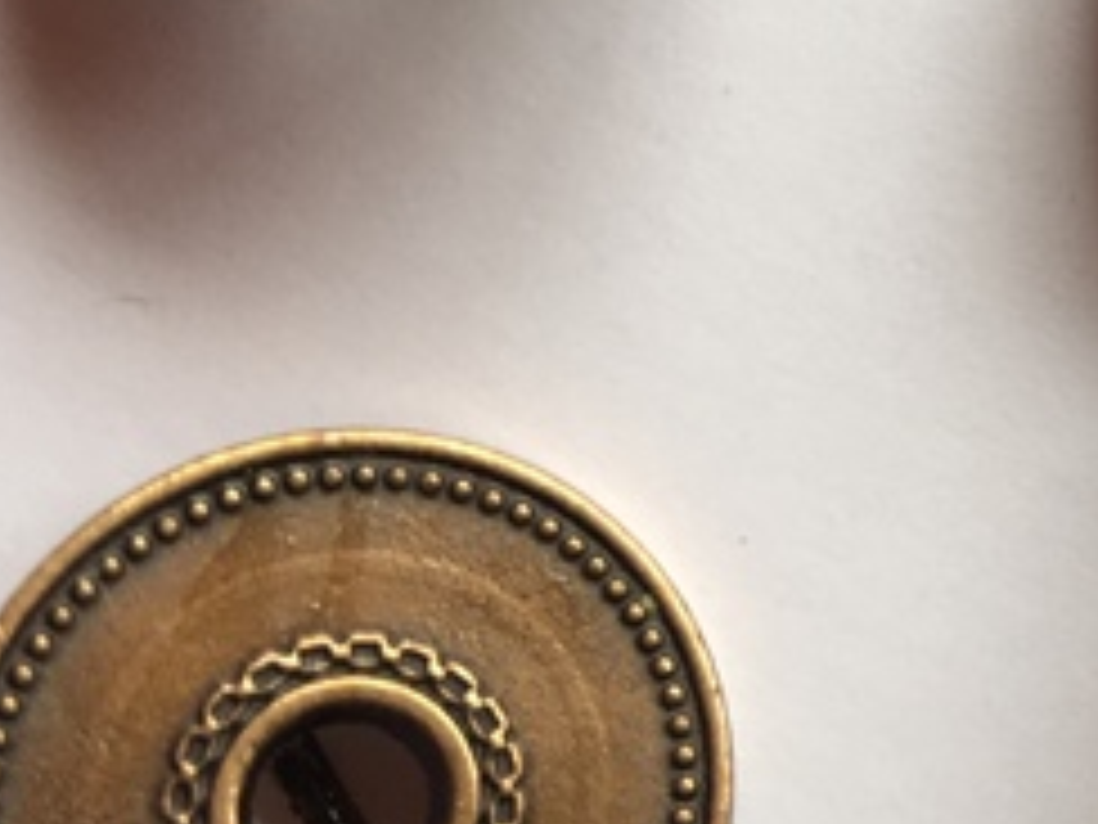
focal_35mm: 97
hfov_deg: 17.7
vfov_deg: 15.0
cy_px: -5
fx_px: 3077
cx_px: 1728
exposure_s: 1/50
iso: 32
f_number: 2.2
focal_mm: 4.15
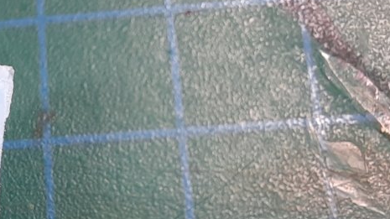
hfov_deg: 33.4
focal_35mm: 60
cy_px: 183
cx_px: 51
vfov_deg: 19.8
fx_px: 620
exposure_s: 1/50
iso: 50
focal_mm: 2.13
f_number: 2.4
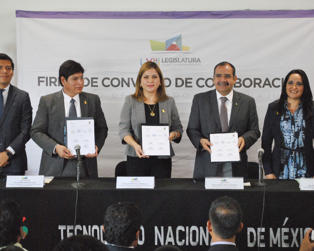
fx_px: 870
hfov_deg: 20.5
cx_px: 147
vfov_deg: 16.4
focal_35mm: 94
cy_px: 126
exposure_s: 1/30
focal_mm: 55
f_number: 5.6
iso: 1600
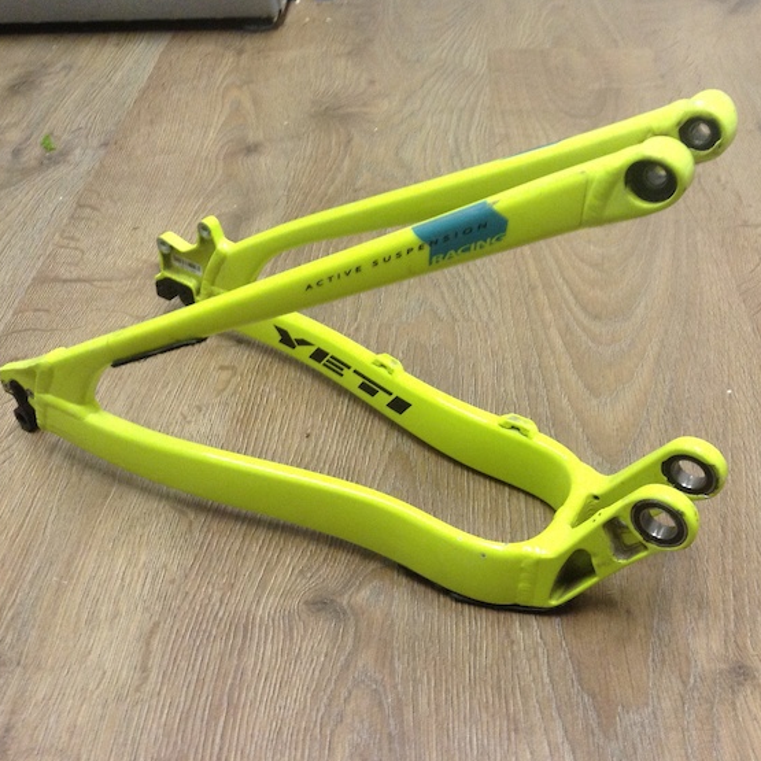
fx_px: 1045
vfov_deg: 40.0
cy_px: 391
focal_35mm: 42
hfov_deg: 39.9
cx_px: 443
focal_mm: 3.3
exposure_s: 1/24
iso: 125
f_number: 2.4
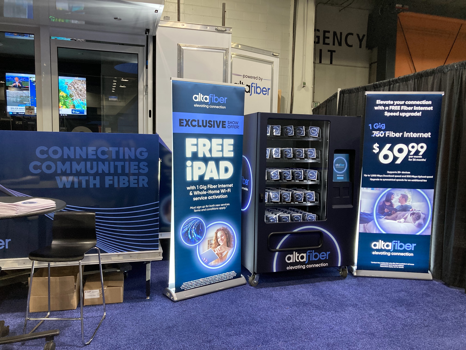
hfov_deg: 63.4
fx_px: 377
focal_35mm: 28
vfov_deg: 49.7
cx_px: 233
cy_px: 175
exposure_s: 1/60
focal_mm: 3.99
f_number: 1.8
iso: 200
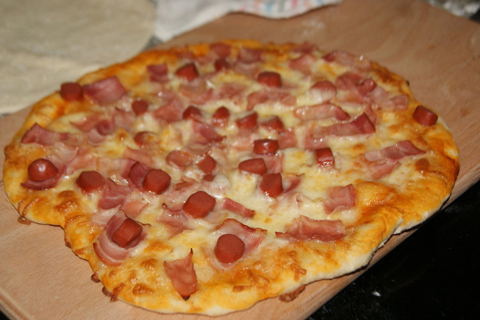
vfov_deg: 22.6
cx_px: 240
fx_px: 800
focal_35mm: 60
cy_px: 160
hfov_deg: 33.4
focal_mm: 40
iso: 400
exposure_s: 1/60
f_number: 5.6
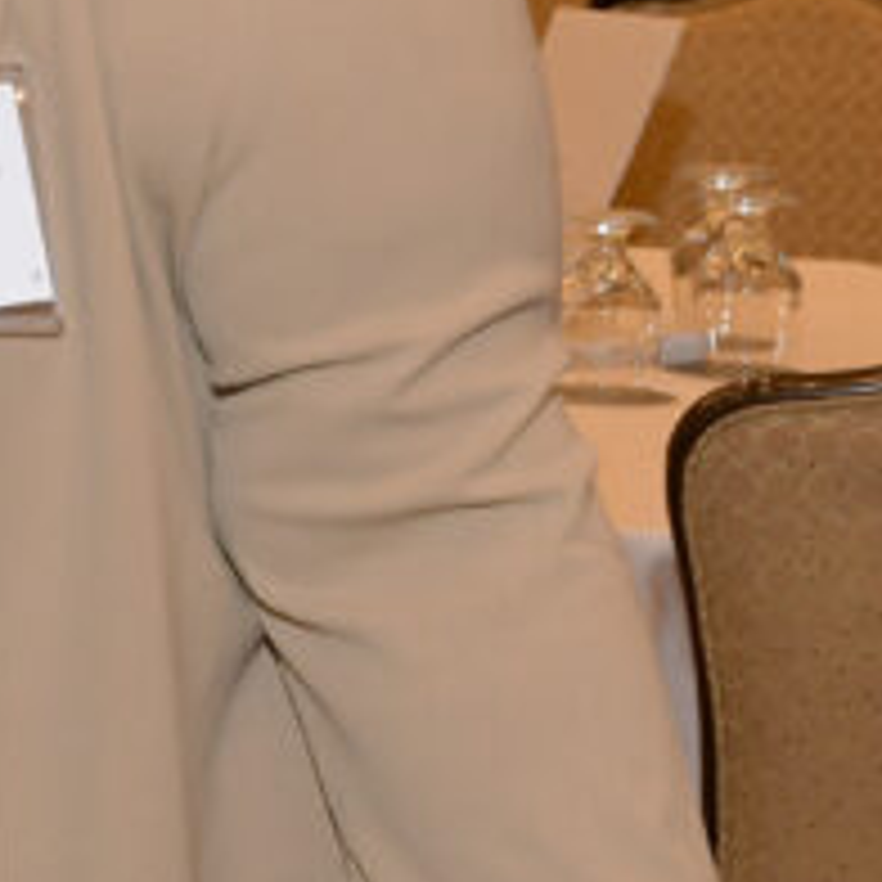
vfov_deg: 7.6
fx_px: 6544
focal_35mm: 227
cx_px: -1130
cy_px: -299
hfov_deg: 7.3
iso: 640
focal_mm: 34
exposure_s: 1/80
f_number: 5.6
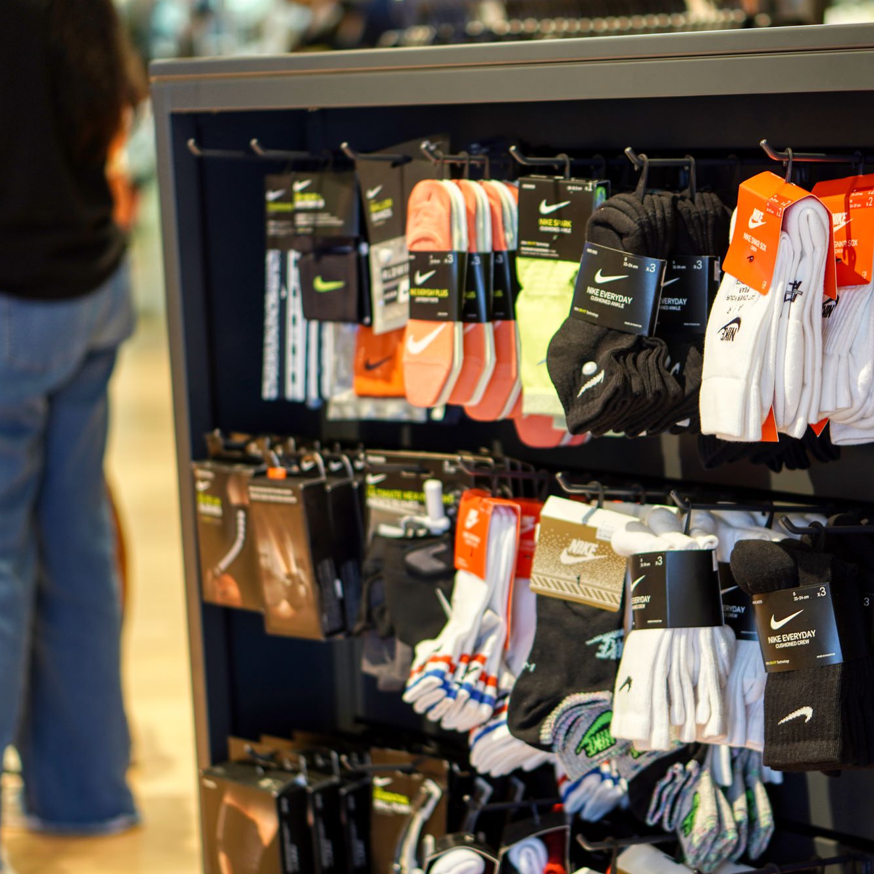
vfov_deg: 18.1
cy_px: 437
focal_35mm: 96
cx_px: 573
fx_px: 2742
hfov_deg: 18.1
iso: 125
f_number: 1.8
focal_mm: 50
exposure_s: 1/60
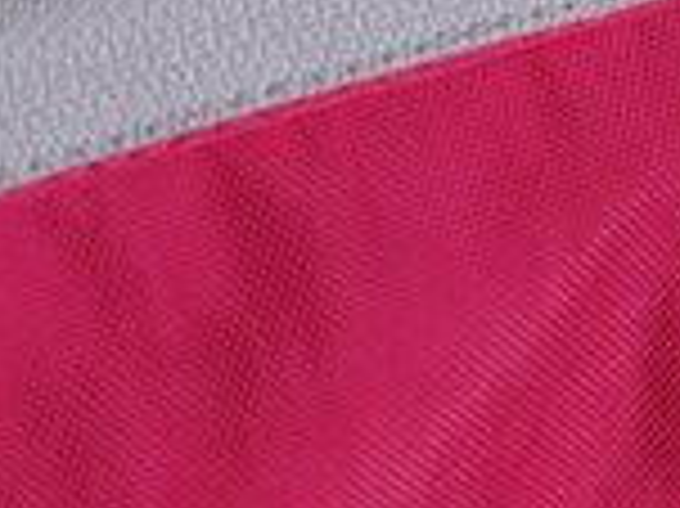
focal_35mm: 248
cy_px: -27
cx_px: 815
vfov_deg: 6.0
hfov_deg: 7.9
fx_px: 4868
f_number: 4
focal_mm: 40.7
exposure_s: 1/45
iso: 400
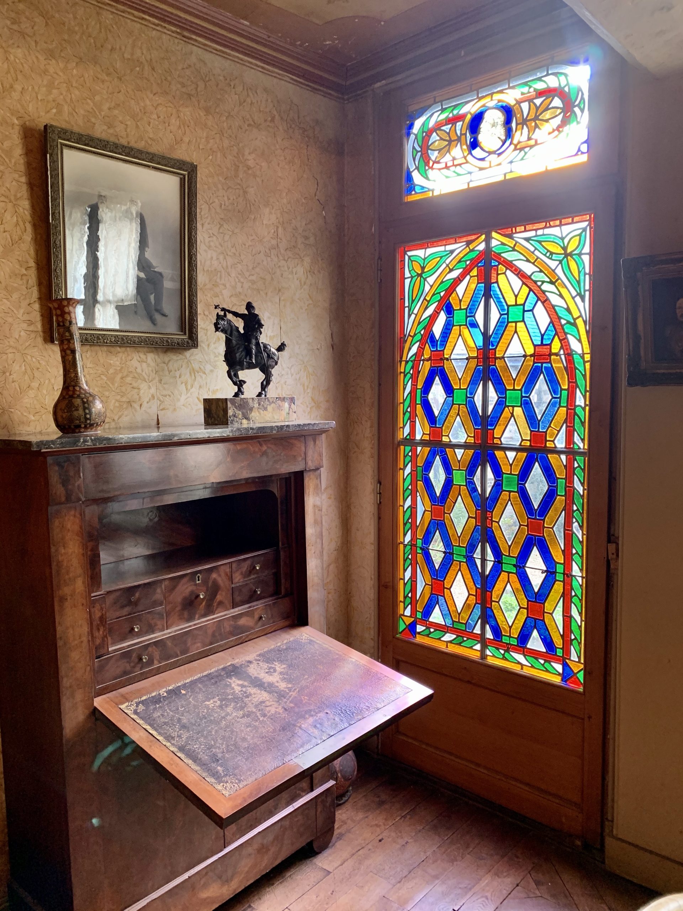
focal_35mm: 26
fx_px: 684
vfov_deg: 67.3
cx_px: 342
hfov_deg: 53.1
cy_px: 456
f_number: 1.8
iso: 125
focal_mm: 4.25
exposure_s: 1/60
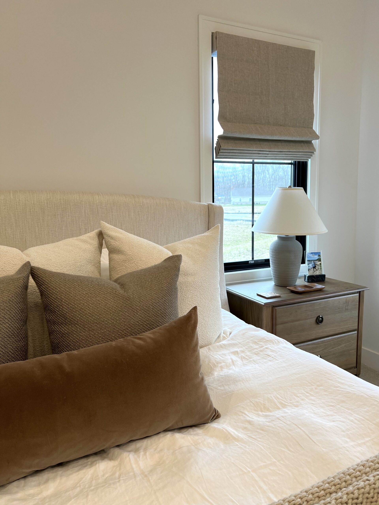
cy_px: 252
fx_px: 380
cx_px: 190
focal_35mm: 26
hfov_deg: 53.1
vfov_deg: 67.3
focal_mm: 5.7
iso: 64
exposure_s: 1/120
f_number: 1.5
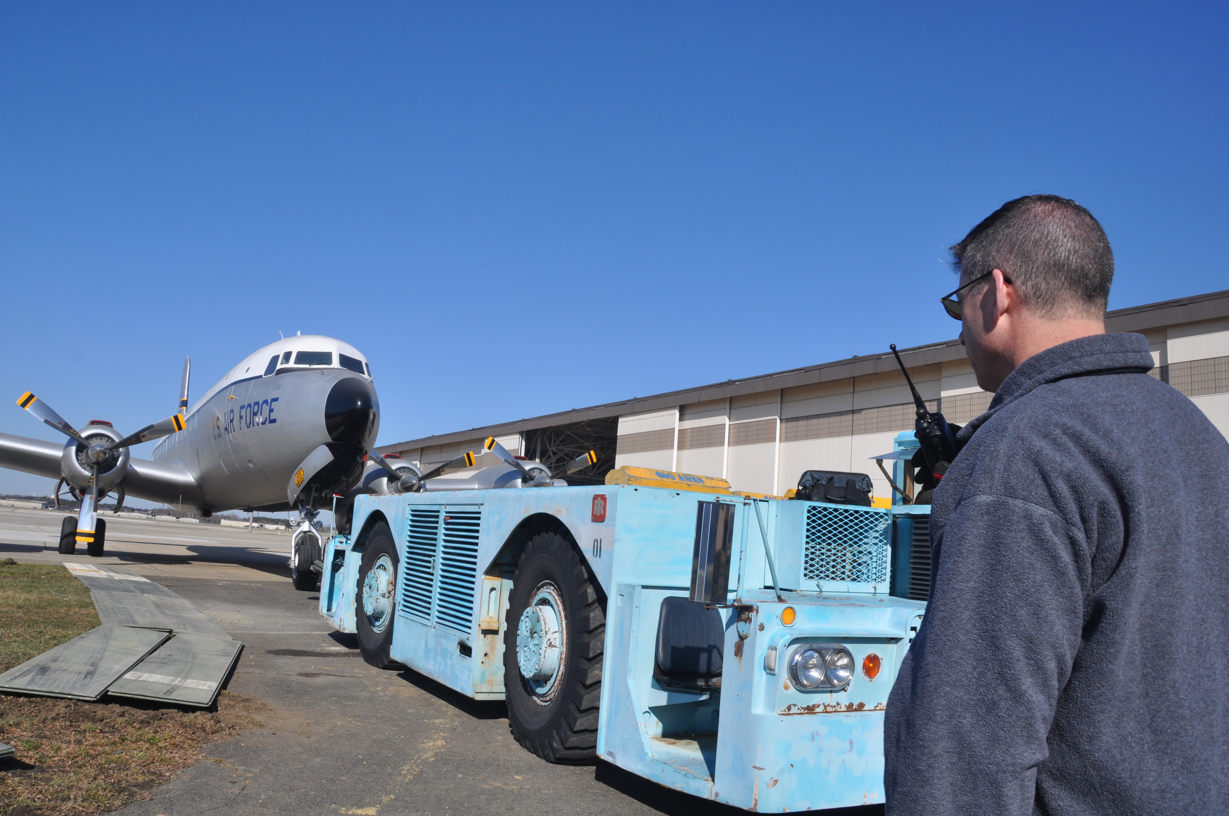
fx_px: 921
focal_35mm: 27
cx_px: 614
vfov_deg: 47.8
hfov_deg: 67.4
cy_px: 408
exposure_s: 1/200
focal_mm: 18
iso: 200
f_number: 14
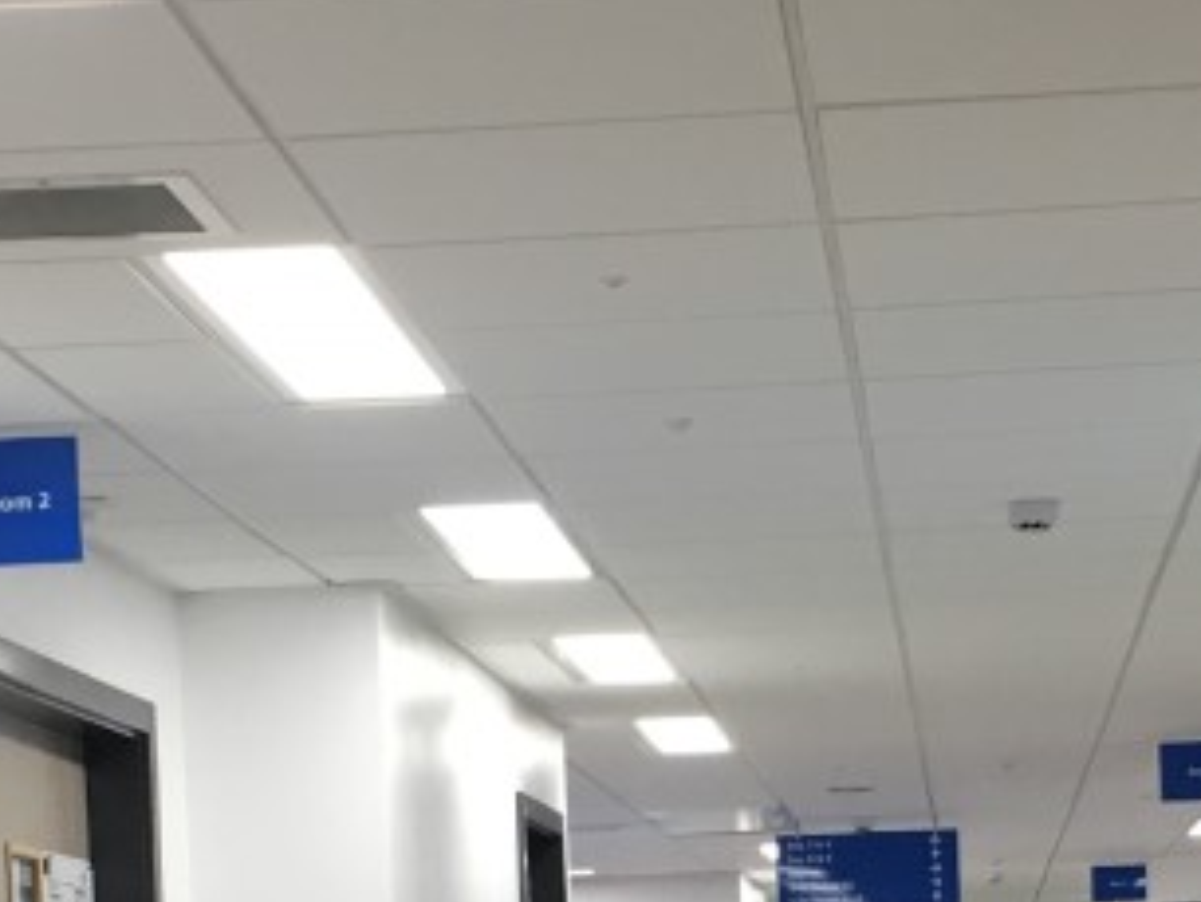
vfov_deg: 12.5
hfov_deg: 17.2
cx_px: 725
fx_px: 3957
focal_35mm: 114
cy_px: 1245
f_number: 2.2
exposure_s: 1/33
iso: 50
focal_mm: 4.15
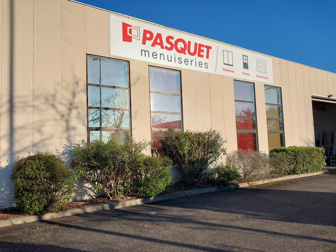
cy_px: 126
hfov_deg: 65.3
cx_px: 168
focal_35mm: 27
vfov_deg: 51.4
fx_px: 262
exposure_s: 1/697
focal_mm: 4
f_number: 1.8
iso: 20
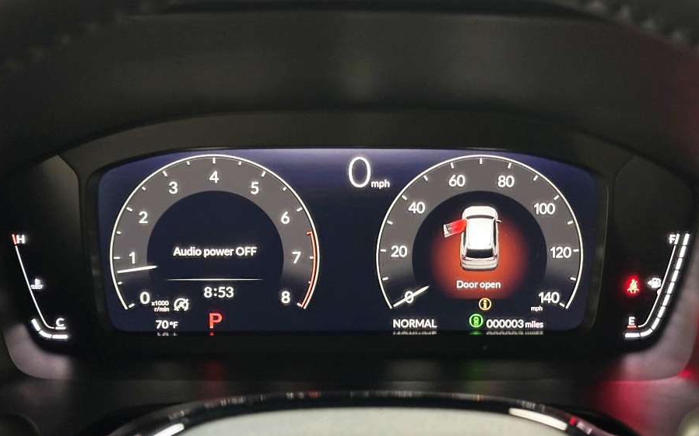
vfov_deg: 22.4
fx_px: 1105
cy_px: 236
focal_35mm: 58
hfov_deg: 35.1
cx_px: 353
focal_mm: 6.86
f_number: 1.78
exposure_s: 1/17
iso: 640
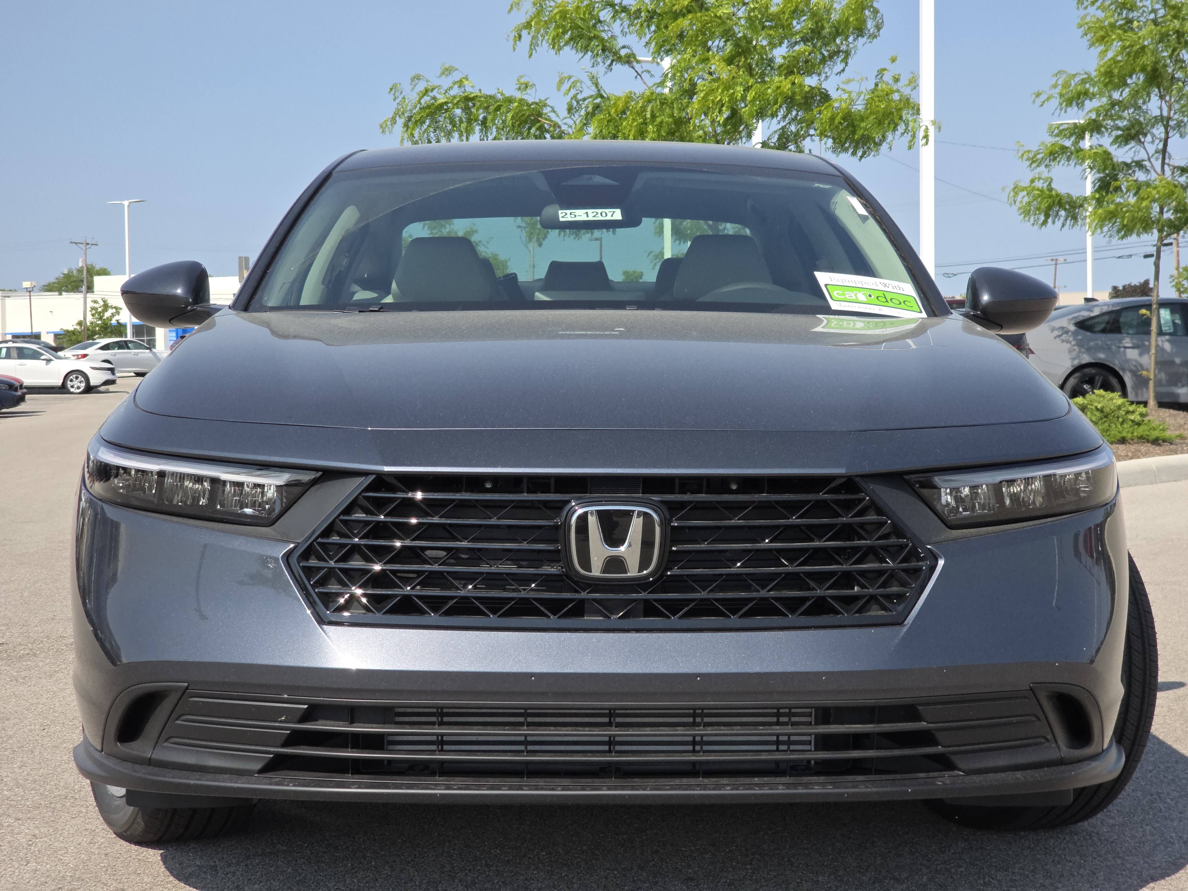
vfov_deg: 21.3
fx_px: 2368
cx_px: 594
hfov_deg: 28.2
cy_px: 446
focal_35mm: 69
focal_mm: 7.9
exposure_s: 1/1677
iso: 50
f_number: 2.4
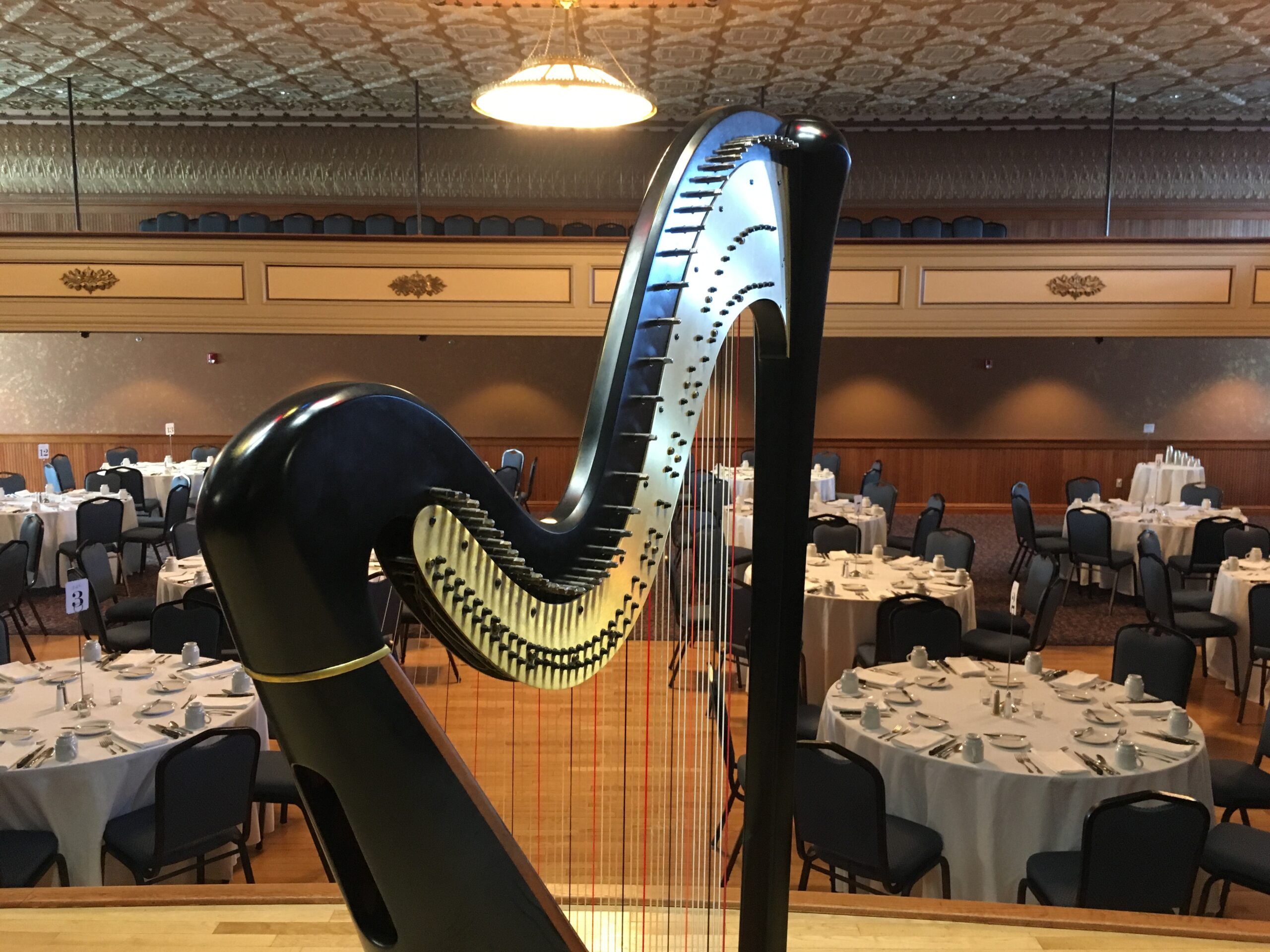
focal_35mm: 29
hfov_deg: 61.7
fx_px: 1064
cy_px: 476
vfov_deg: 48.2
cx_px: 635
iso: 200
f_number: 2.2
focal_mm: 4.15
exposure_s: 1/17
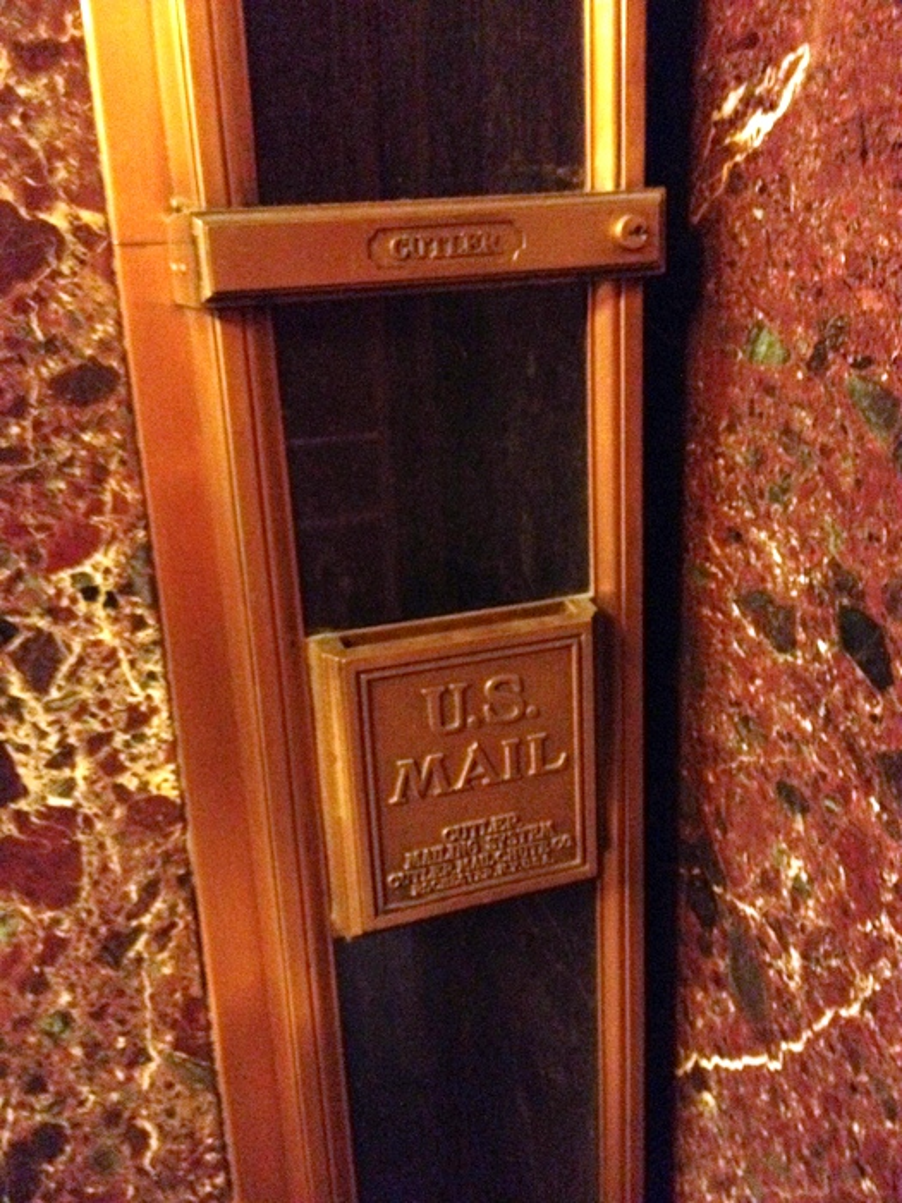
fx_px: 1216
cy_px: 602
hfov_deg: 40.7
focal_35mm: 35
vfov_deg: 52.6
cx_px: 451
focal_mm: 4.28
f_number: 2.4
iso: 800
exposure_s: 1/15
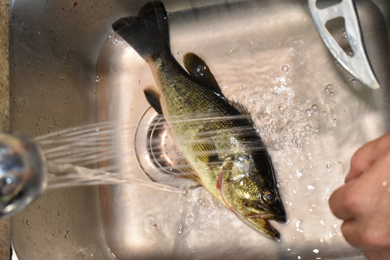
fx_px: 650
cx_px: 195
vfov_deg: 22.6
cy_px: 130
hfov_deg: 33.4
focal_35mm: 60
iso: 3200
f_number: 5
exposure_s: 1/40
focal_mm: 40
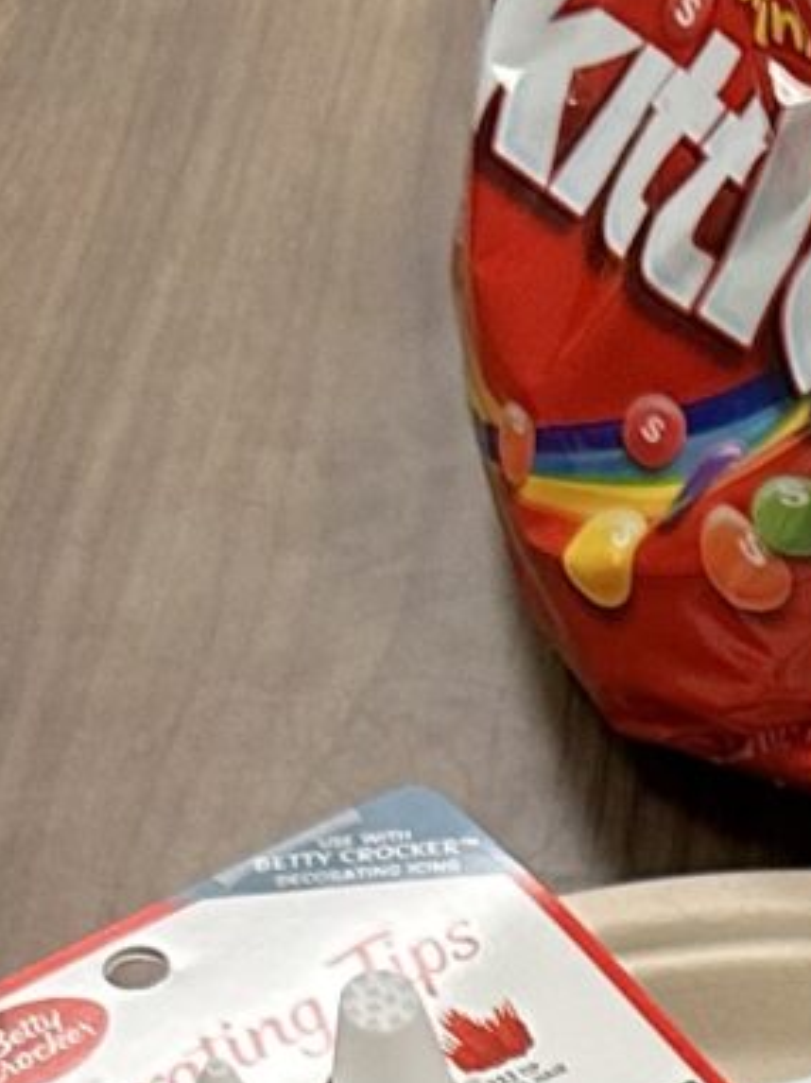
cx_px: 1897
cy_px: 2121
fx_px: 5035
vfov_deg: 11.2
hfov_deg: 8.5
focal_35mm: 161
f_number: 1.78
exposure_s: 1/120
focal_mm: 6.86
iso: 200
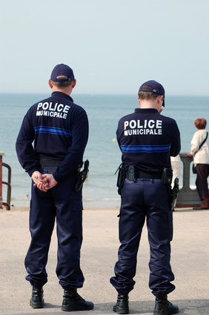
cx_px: 104
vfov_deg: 18.2
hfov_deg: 12.1
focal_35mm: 112
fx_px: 983
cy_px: 158
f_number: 5.6
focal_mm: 75
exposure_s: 1/500
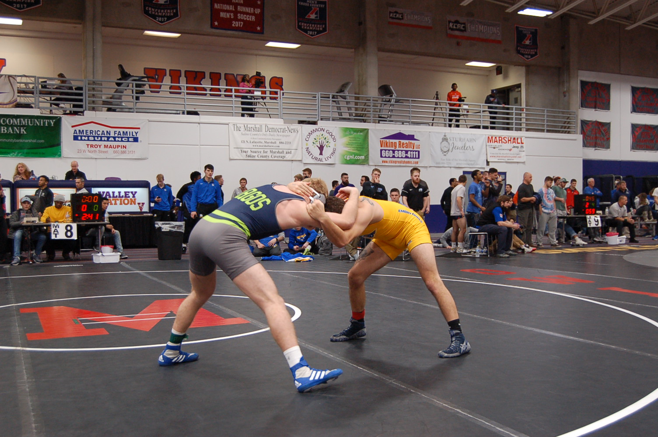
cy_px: 218
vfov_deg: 34.1
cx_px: 329
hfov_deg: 49.6
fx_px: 712
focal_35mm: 39
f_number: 4.2
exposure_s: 1/100
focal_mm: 26
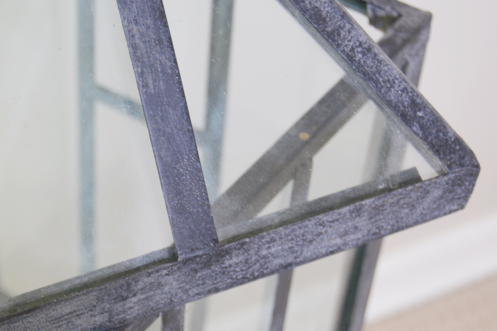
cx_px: 113
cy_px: 230
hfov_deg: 23.4
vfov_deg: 15.8
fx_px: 1187
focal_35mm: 86
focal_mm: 28
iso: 450
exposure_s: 1/60
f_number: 4
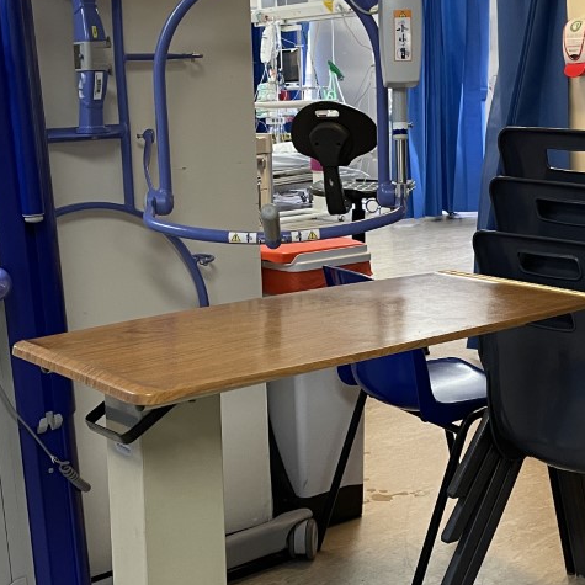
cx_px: 291
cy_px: 265
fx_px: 1109
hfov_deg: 29.6
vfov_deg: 29.5
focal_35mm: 58
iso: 200
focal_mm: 4.2
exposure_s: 1/50
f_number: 1.6
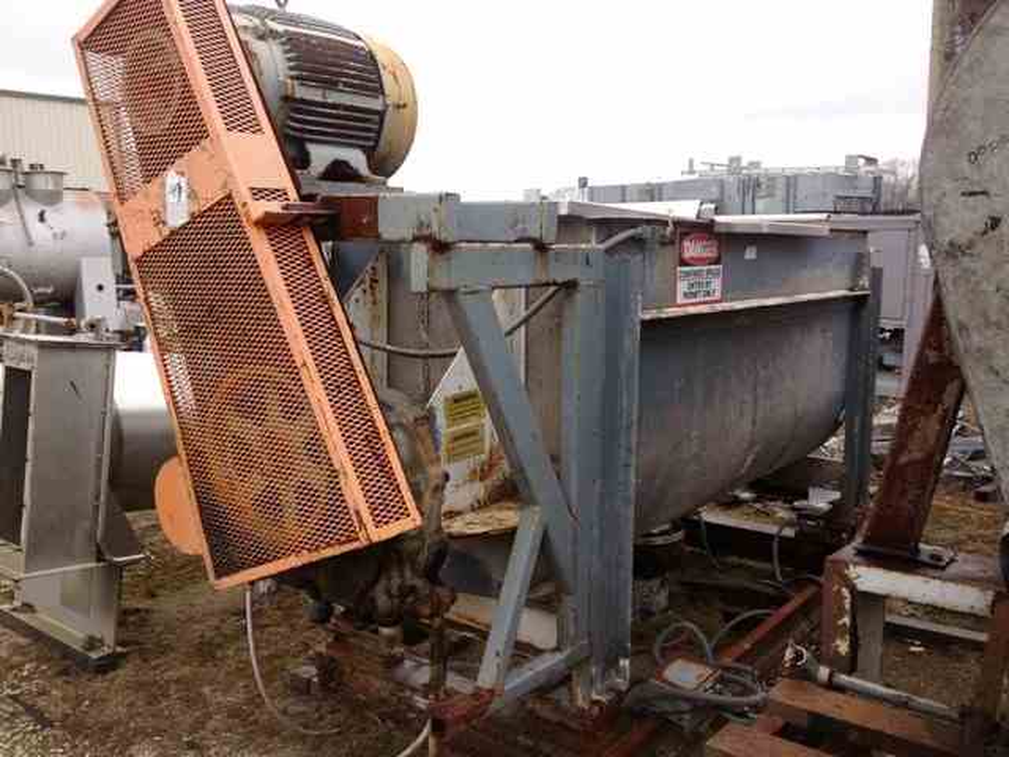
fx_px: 1020
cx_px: 504
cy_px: 378
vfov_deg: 40.7
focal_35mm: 35
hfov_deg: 52.6
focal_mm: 4.28
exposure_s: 1/681
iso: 64
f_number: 2.4
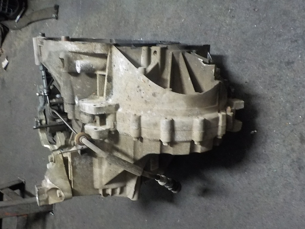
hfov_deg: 60.0
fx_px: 264
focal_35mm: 30
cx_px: 152
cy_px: 114
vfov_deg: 46.8
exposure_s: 1/8
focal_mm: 4.1
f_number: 3.3
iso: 500
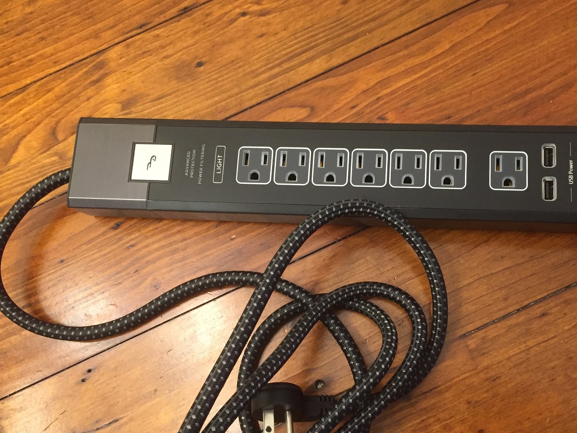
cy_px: 256
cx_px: 340
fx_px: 600
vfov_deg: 39.5
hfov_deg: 51.1
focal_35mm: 36
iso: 250
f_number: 2.2
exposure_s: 1/30
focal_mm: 4.15
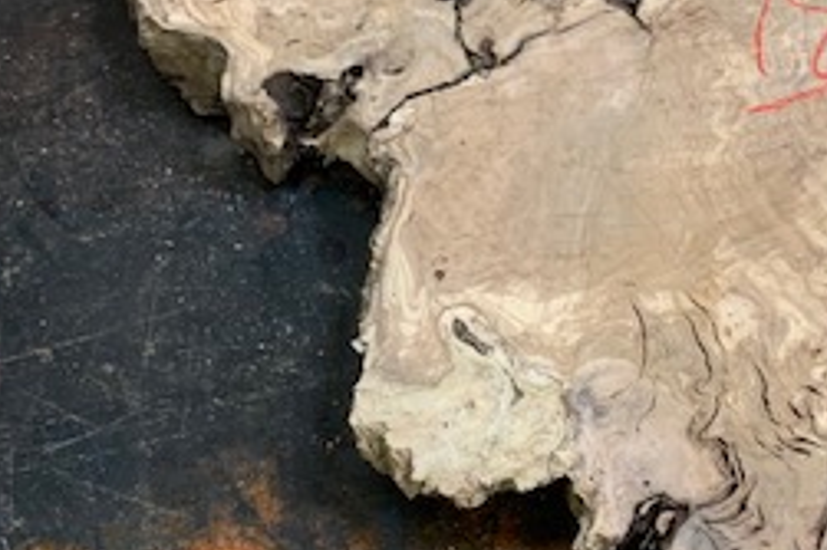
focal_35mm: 69
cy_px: 198
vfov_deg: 19.7
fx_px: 1584
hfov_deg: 28.2
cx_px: 738
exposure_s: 1/60
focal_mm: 4.25
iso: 100
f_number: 1.8
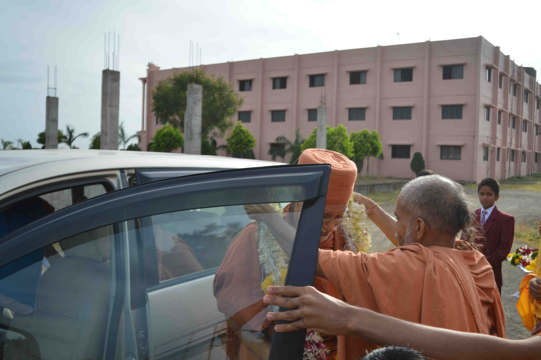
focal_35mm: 36
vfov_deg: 37.3
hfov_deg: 53.8
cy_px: 183
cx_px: 270
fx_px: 533
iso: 100
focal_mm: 23
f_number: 6.3
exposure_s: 1/160
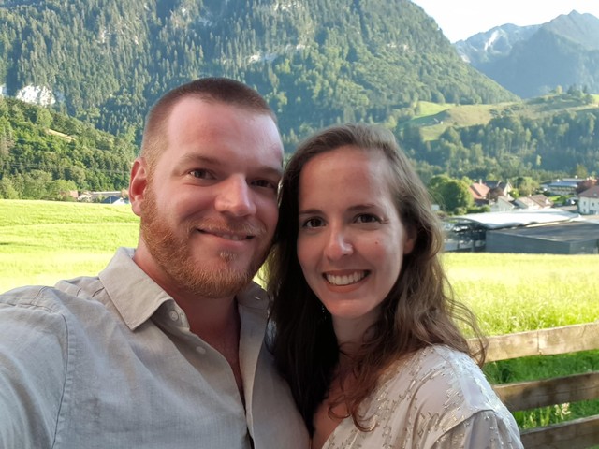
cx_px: 300
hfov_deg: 58.4
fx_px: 536
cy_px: 224
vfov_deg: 45.4
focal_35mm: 31
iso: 100
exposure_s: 1/255
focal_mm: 2.92
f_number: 1.7
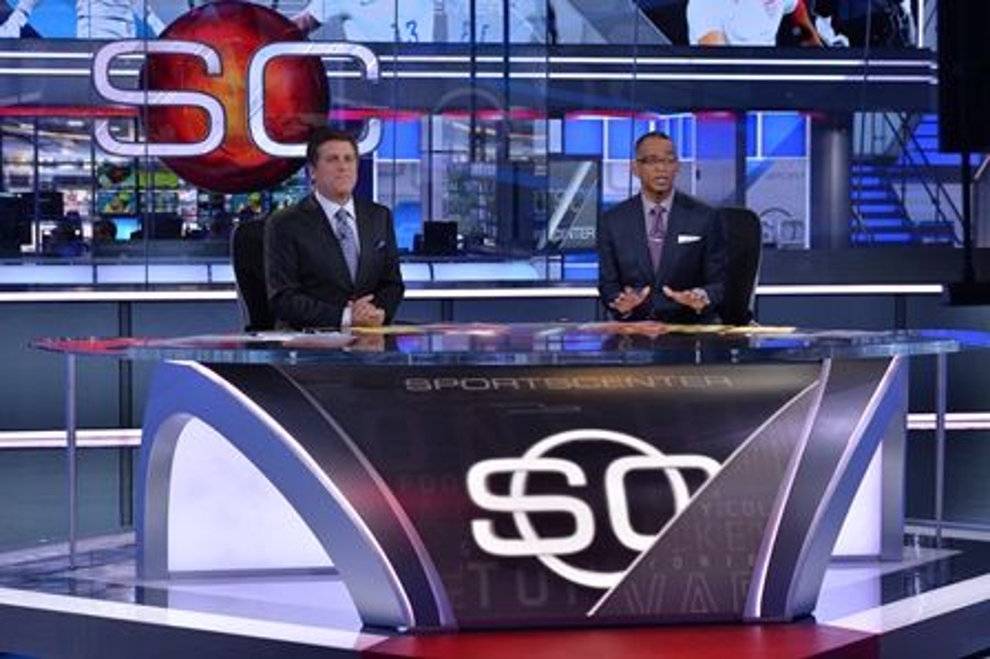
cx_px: 495
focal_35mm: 92
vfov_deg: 14.8
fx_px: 2528
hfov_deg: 22.2
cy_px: 330
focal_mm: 92
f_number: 8
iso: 1000
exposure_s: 1/60
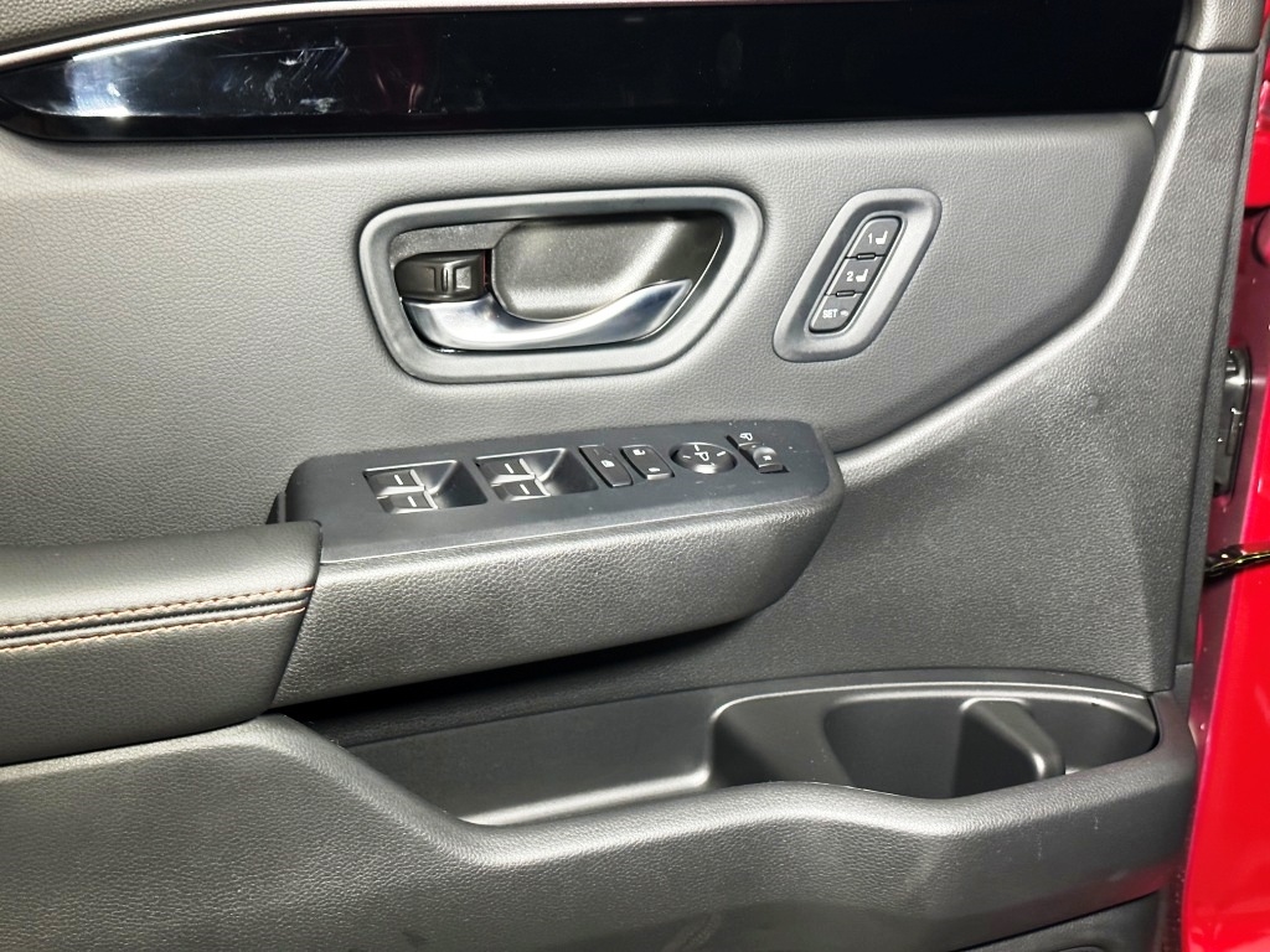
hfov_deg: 39.7
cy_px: 476
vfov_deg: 30.3
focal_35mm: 48
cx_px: 635
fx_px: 1761
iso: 400
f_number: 1.78
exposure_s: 1/30
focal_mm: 6.86
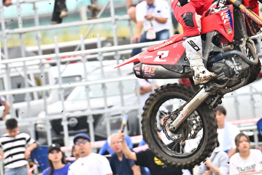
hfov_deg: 3.0
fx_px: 4934
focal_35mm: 678
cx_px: 231
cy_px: 19
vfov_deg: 2.0
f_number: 4
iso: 250
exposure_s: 1/640
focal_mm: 200
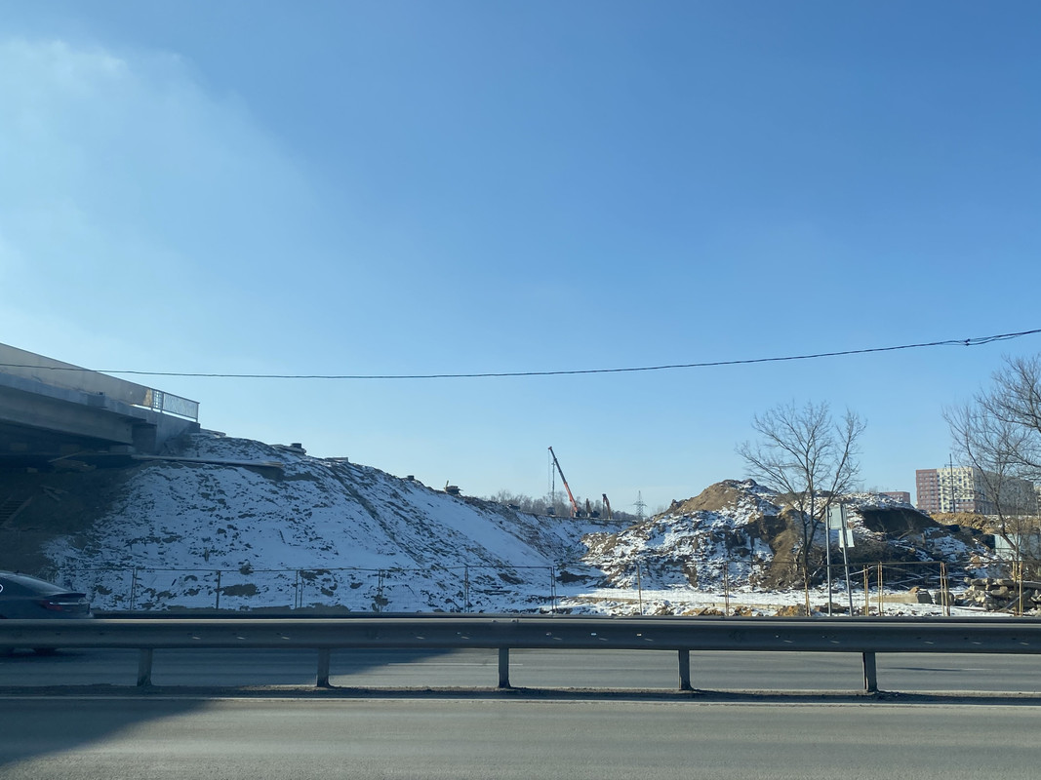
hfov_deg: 55.4
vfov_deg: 42.9
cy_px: 390
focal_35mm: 33
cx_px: 520
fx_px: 992
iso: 32
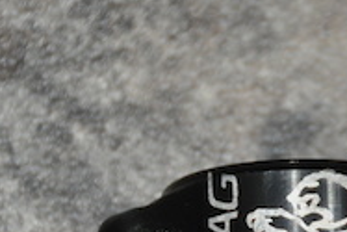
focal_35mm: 608
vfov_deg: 2.3
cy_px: 226
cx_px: 583
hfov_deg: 3.4
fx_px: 5866
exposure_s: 1/60
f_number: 5.3
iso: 800
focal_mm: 95
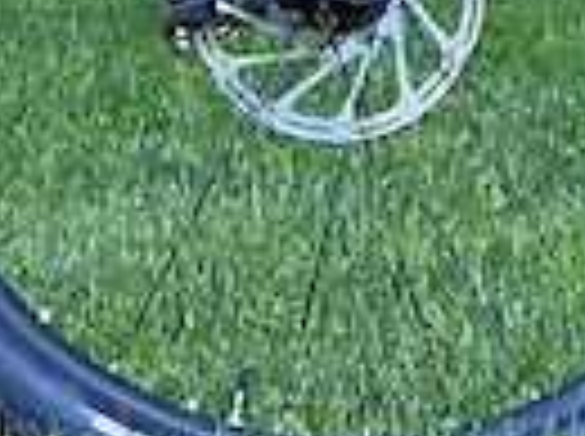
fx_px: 8013
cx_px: -585
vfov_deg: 3.1
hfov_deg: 4.1
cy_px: -265
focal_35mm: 475
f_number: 2.8
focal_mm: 9
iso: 100
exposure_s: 1/99
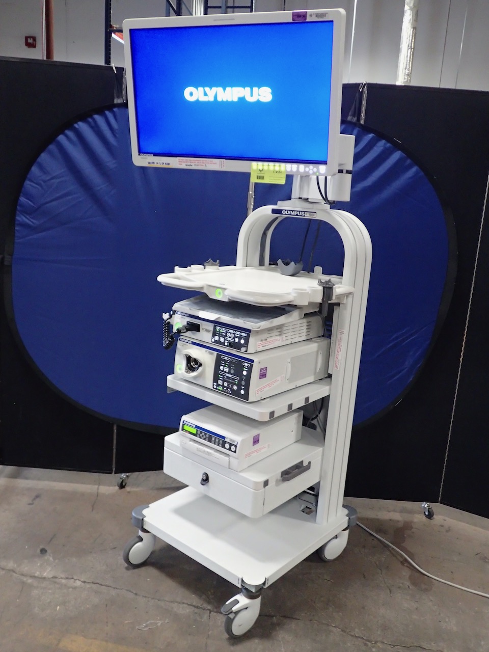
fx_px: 565
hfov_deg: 46.8
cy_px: 326
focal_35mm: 30
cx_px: 244
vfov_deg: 60.0
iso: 500
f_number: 2.3
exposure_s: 1/30
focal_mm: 5.5
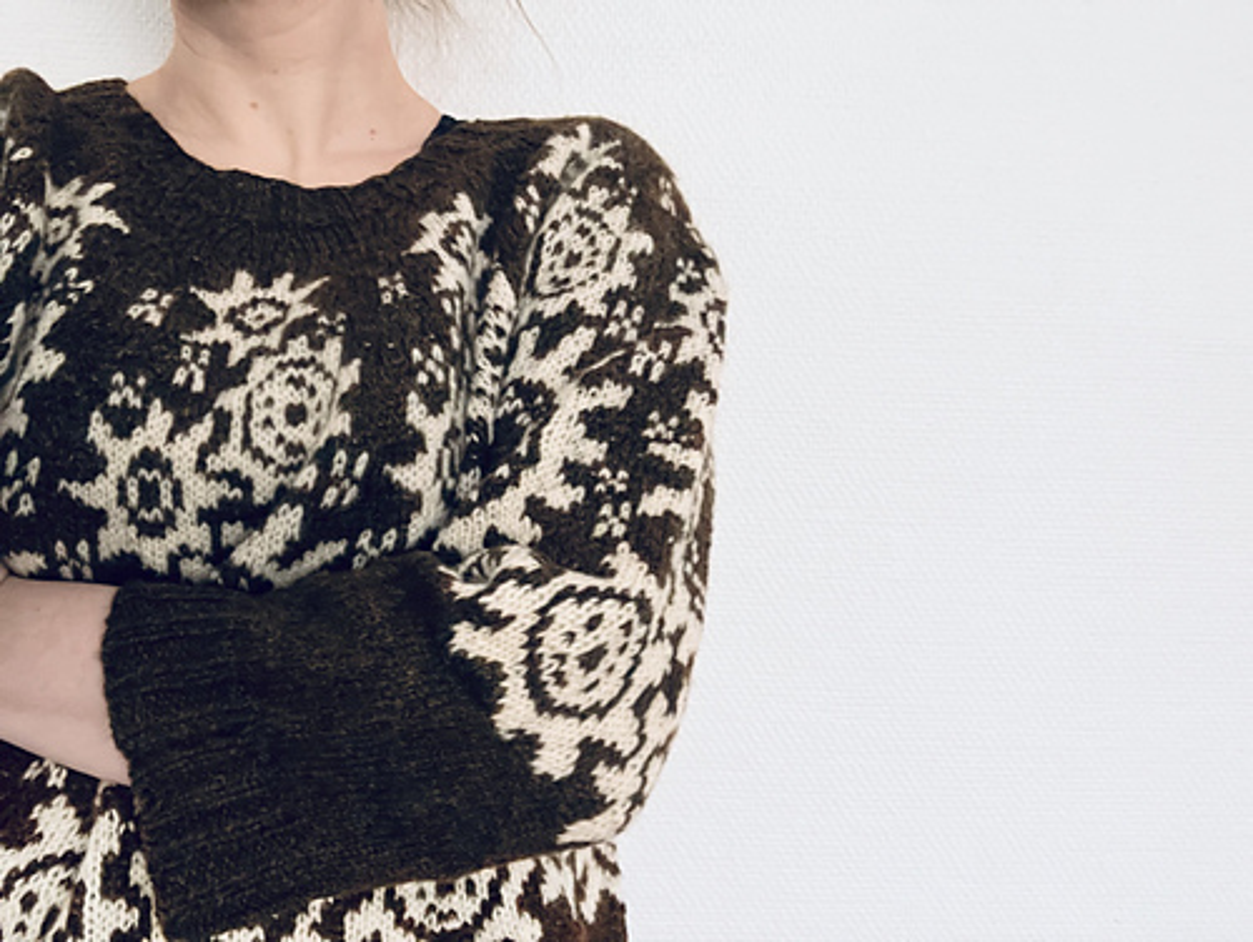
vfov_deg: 44.2
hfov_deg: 56.8
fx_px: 1159
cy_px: 471
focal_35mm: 32
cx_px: 626
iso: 500
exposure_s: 1/30
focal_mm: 2.87
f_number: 2.2
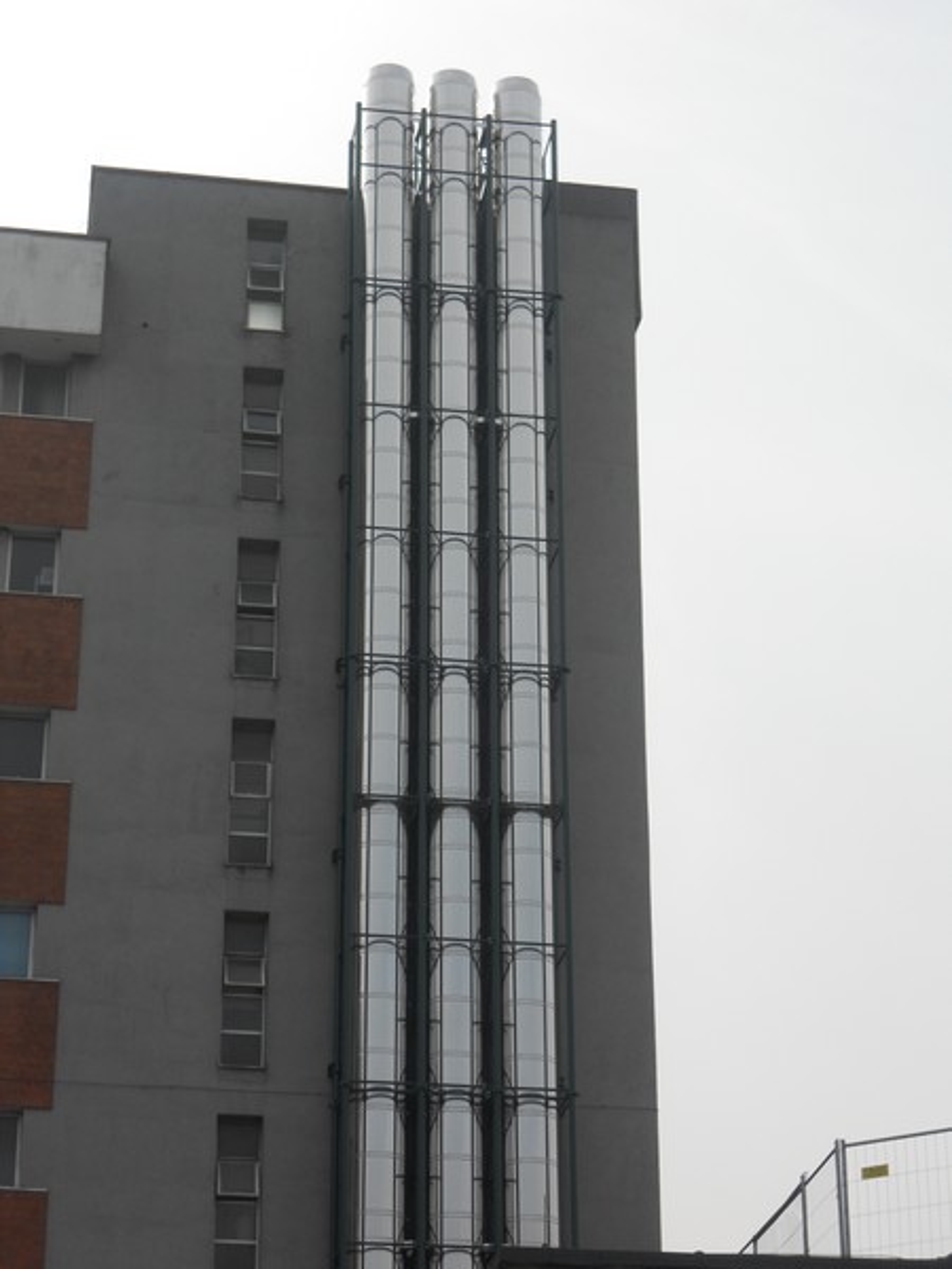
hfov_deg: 19.1
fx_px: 2824
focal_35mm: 77
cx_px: 476
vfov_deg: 25.3
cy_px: 634
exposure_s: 1/400
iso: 80
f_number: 5.9
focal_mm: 13.9
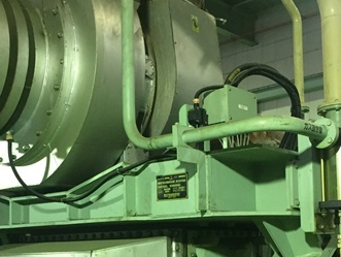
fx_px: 552
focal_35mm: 56
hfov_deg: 34.3
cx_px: 191
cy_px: 220
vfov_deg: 25.5
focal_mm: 4.15
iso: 250
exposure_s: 1/20
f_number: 2.2
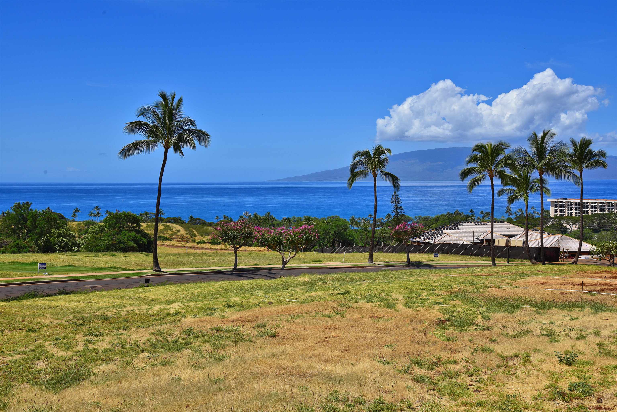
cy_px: 206
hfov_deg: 48.4
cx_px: 308
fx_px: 686
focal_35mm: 40
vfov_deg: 33.4
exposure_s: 1/500
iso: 200
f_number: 11
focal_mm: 40
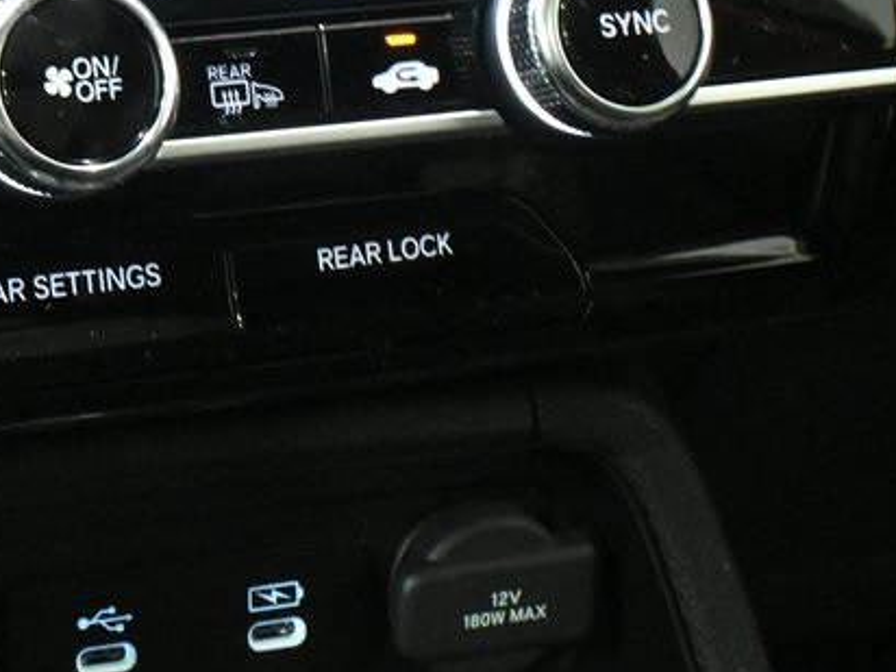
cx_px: -137
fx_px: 2272
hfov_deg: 21.0
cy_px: 116
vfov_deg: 16.7
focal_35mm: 88
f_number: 10
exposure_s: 1/4
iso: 6400
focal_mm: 24.5
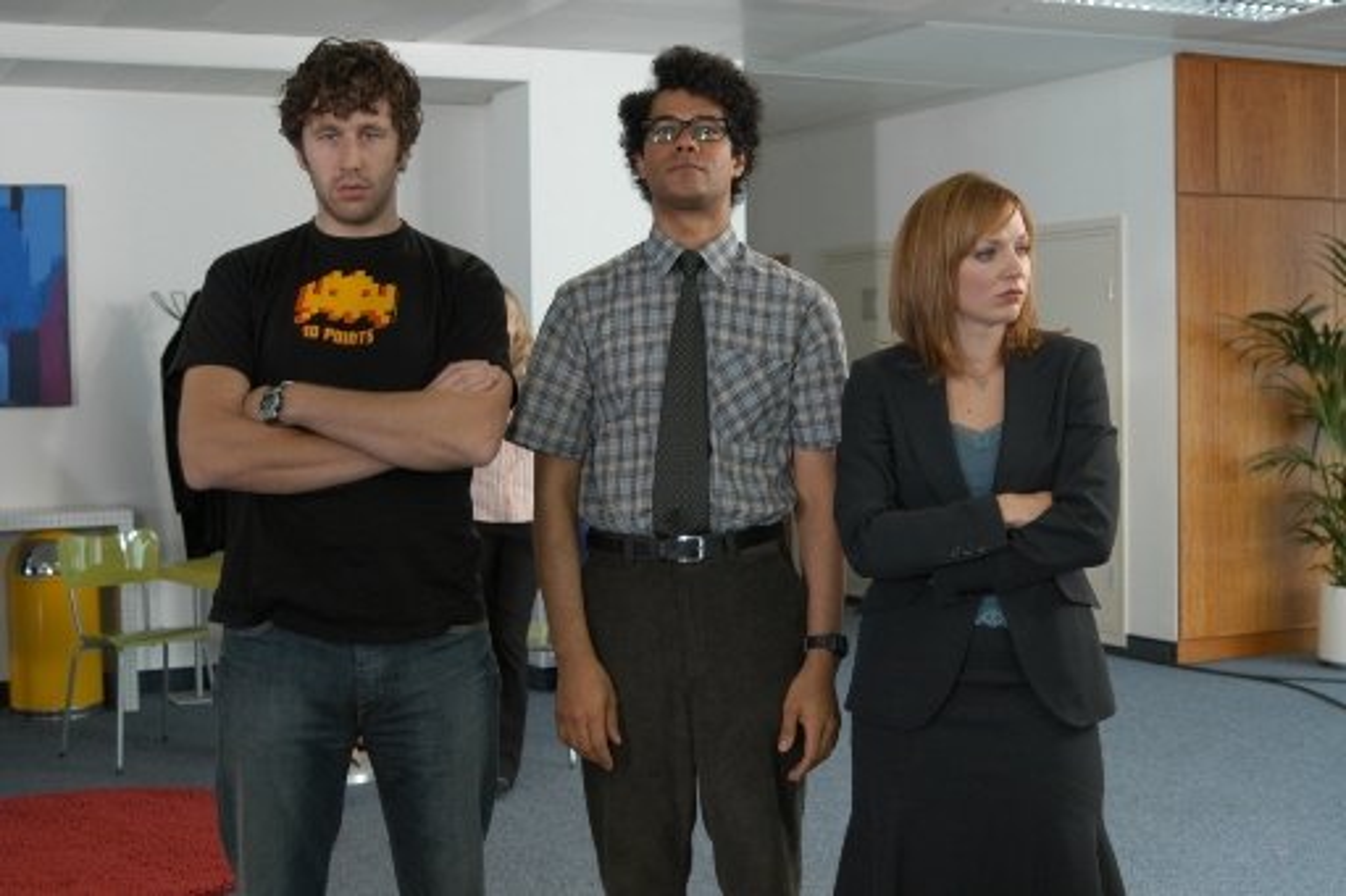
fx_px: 1962
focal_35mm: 52
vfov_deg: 25.7
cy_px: 448
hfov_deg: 37.9
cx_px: 673
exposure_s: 1/50
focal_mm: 35
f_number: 4
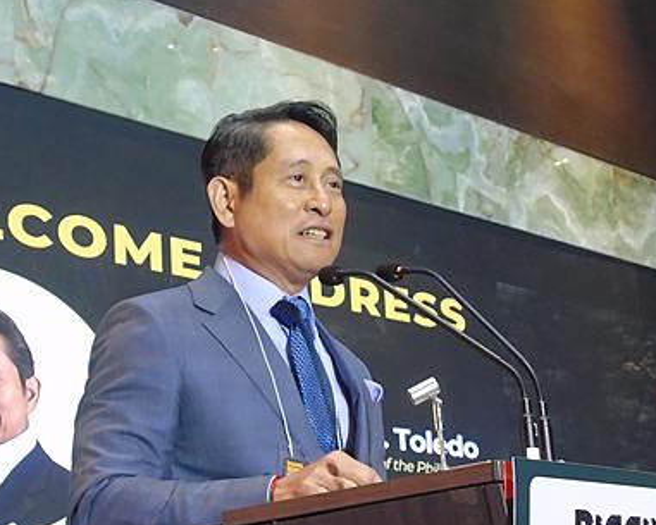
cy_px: 353
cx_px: 310
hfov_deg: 23.0
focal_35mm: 83
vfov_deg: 18.4
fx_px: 1612
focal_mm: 9.6
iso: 640
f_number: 4.3
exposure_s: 1/20
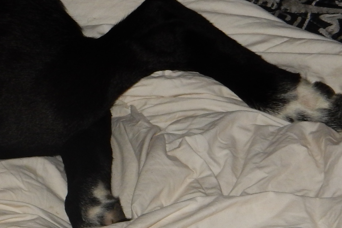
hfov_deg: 10.2
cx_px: -41
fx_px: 1900
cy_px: 211
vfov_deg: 6.9
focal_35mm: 200
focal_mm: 12.6
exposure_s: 1/30
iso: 200
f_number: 4.8
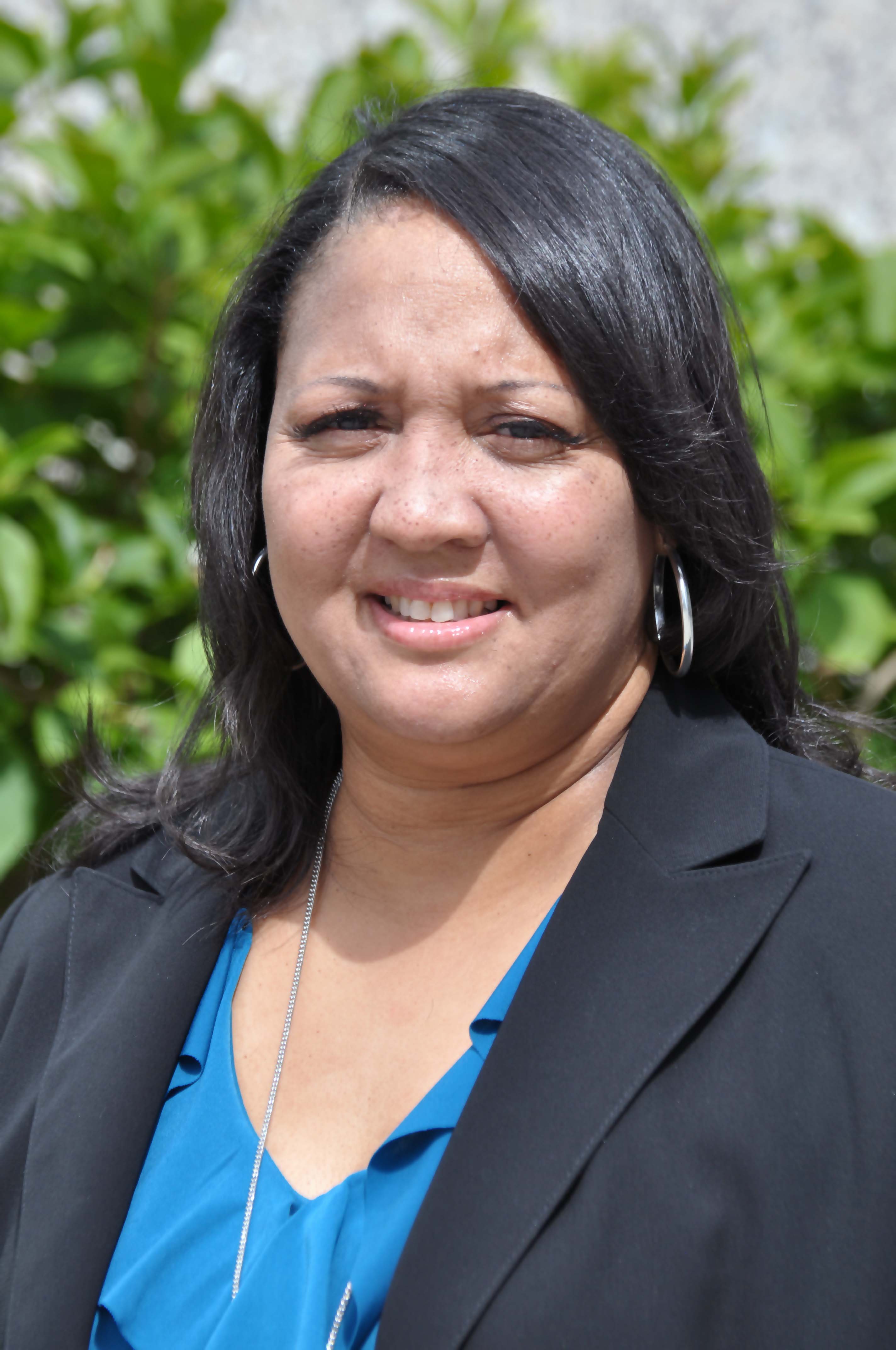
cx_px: 448
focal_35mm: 232
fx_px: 8702
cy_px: 675
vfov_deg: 8.9
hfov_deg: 5.9
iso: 220
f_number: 5.6
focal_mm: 155
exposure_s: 1/500
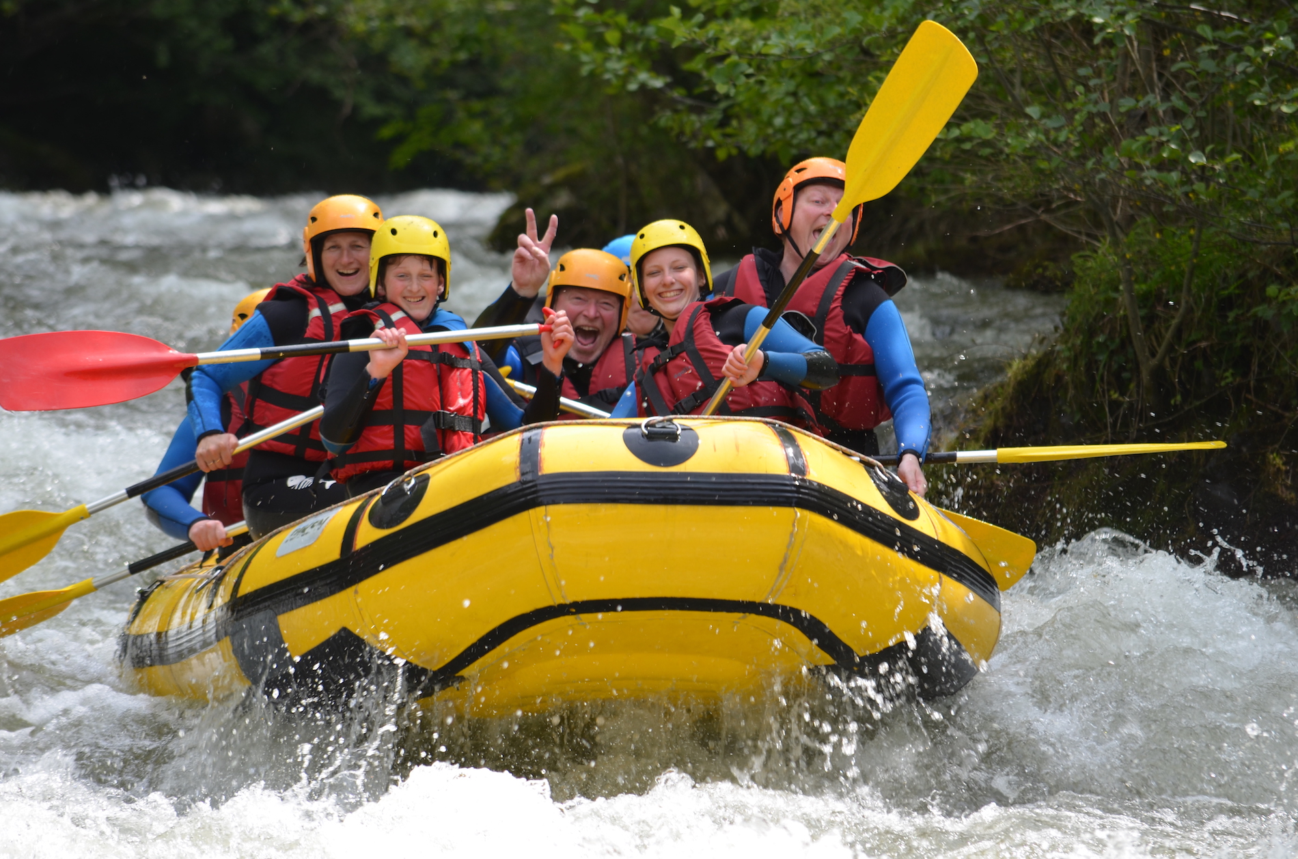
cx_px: 649
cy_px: 430
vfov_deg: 4.1
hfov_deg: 6.3
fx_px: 11872
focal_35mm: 330
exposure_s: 1/250
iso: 160
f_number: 6.3
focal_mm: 220
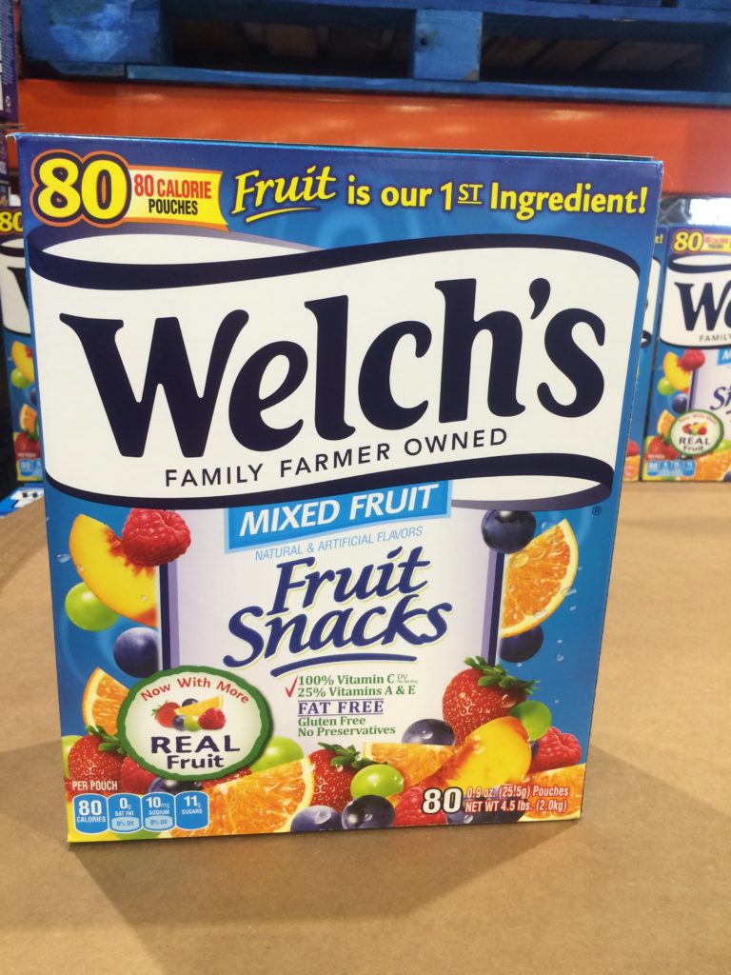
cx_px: 366
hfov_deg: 48.2
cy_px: 488
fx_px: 817
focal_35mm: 29
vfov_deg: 61.7
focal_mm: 4.15
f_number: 2.2
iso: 64
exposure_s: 1/30
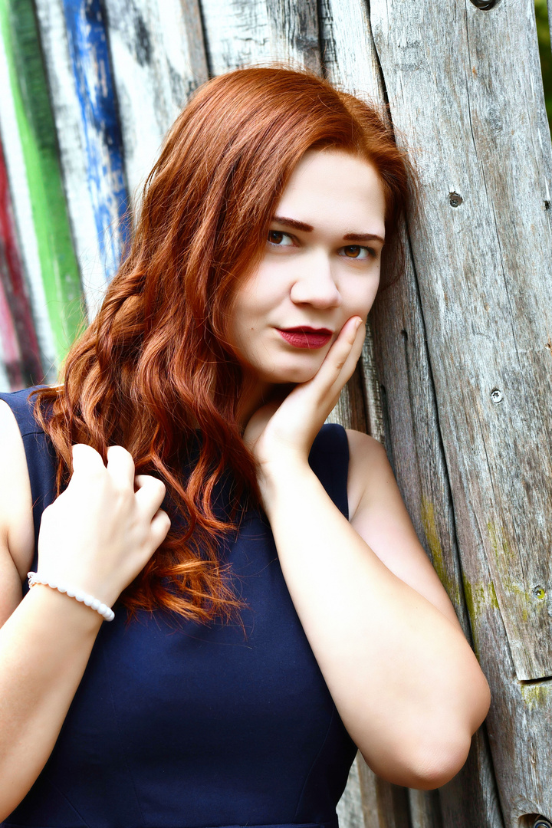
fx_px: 2829
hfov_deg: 11.1
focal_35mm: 123
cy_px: 414
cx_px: 276
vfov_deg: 16.7
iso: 500
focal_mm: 82
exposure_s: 1/500
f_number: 5
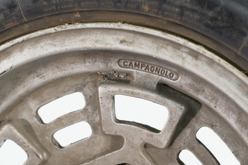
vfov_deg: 12.9
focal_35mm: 106
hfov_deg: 19.3
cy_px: 82
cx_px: 123
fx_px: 730
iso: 100
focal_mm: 105
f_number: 5.6
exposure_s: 2.5
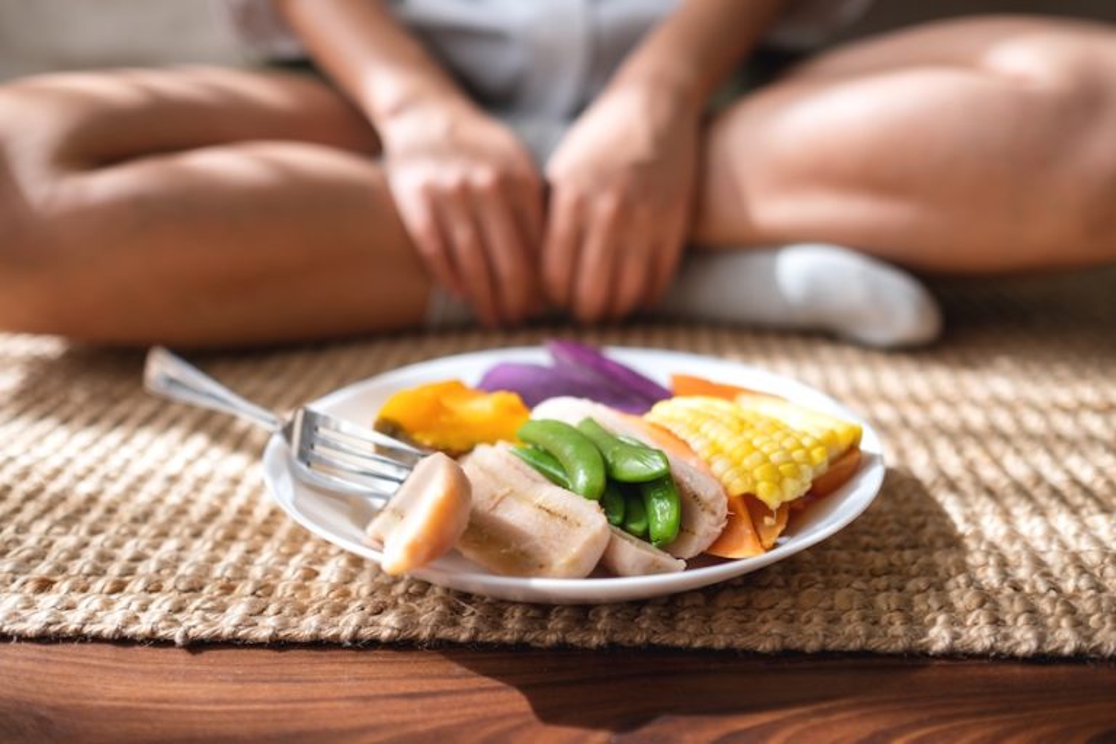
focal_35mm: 35
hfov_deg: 54.4
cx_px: 558
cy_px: 372
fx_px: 1085
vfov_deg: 37.9
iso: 200
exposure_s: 1/1100
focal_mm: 23
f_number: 2
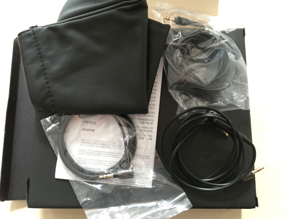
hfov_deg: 61.7
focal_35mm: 29
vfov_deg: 48.2
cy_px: 110
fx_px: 244
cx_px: 146
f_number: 2.2
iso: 200
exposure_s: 1/33
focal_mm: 4.15
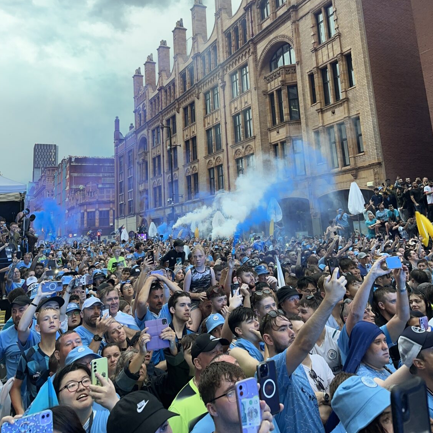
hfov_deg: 55.6
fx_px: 410
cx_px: 212
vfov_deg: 54.6
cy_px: 147
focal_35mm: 29
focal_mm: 6.86
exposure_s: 1/121
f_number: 1.78
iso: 125
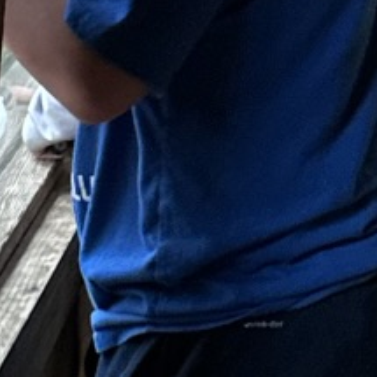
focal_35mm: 202
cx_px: -491
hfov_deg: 8.1
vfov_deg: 8.6
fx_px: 2489
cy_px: 461
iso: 250
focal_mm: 6.86
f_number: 1.78
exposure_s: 1/109
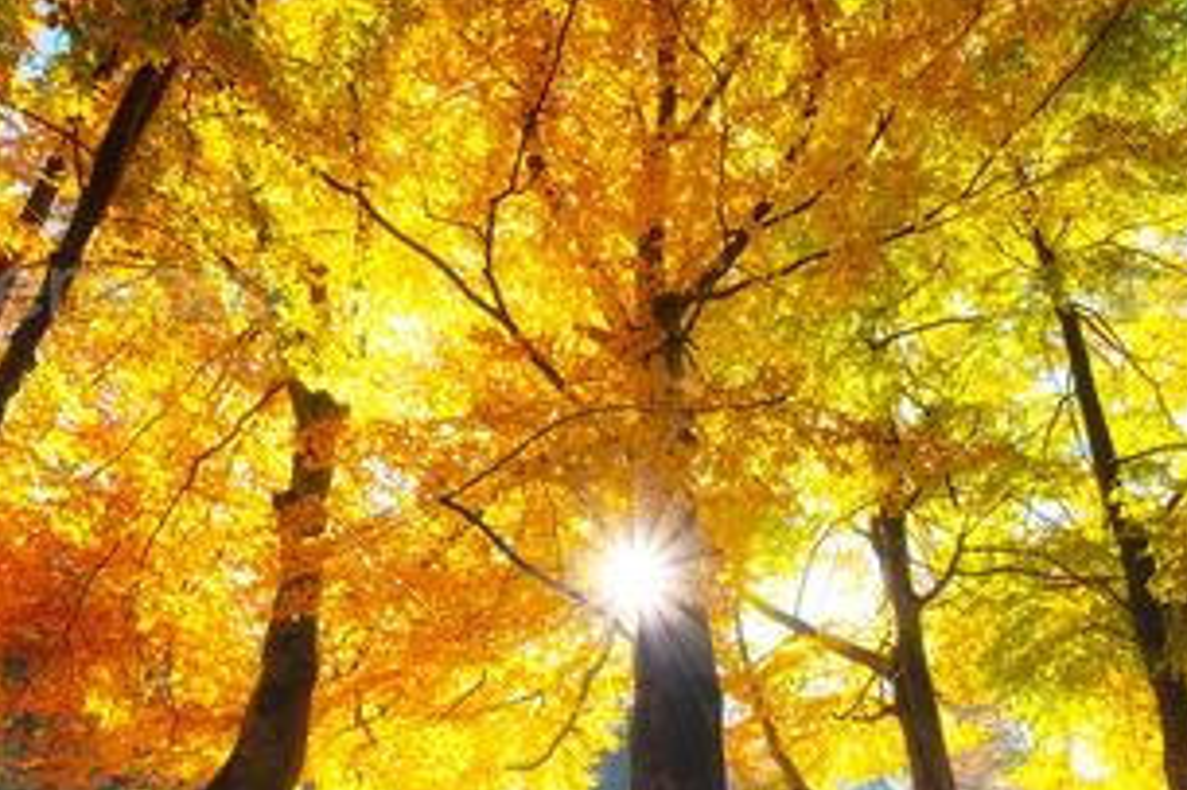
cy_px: 473
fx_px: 956
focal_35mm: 29
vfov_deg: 44.7
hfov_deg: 63.4
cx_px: 677
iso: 200
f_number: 8
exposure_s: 1/50
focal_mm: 10
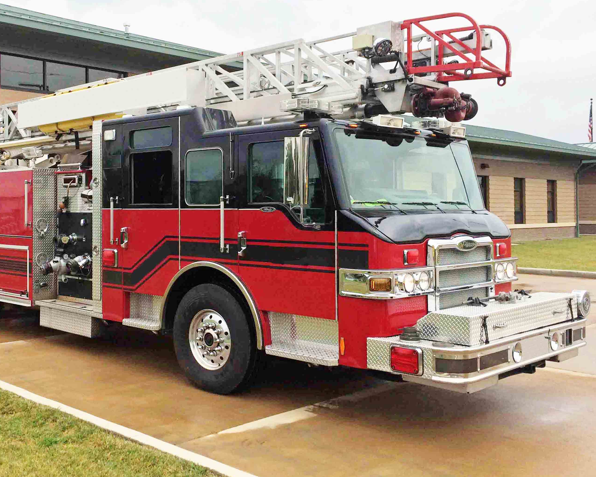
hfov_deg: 49.8
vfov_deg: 41.0
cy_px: 202
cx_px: 228
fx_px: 635
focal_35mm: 36
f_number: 2.2
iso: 32
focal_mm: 4.15
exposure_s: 1/1786
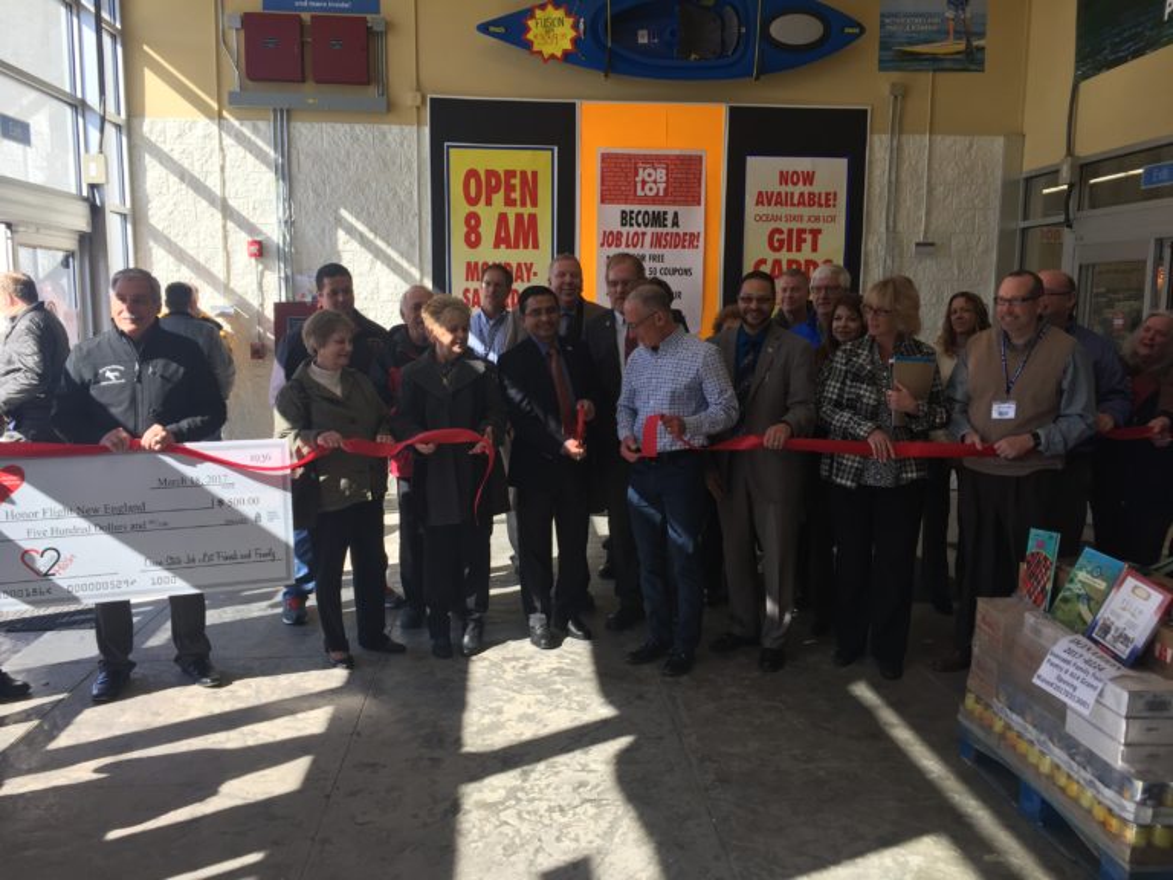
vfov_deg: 48.2
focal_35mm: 29
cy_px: 440
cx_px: 586
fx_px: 983
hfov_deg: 61.7
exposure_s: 1/218
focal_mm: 4.15
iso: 32
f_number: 2.2
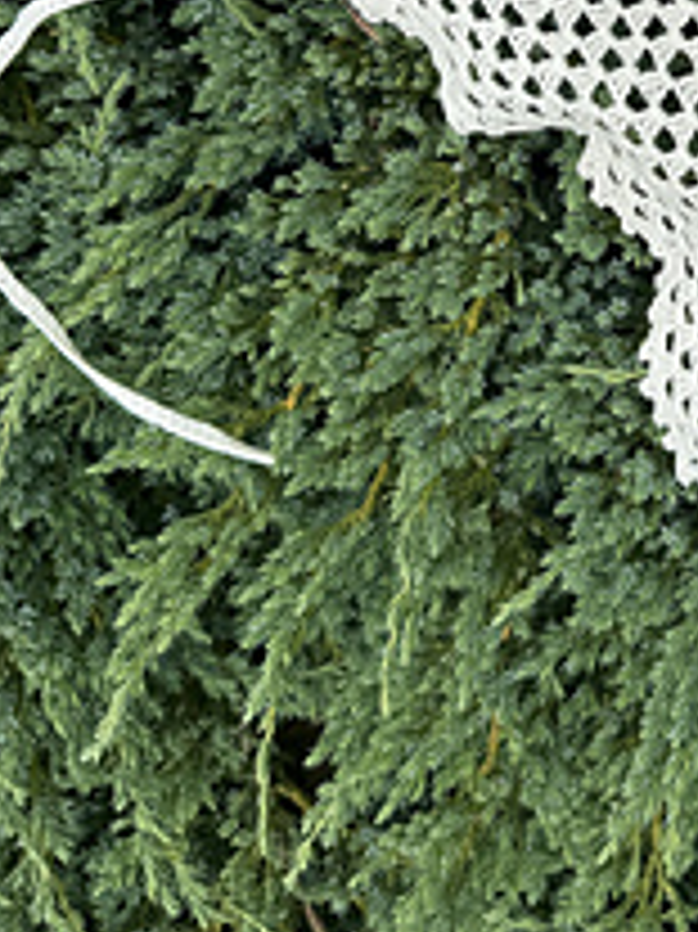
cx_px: 824
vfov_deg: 31.5
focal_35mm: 58
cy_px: 68
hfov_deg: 23.2
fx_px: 1561
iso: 80
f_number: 1.78
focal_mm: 6.76
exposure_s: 1/2710
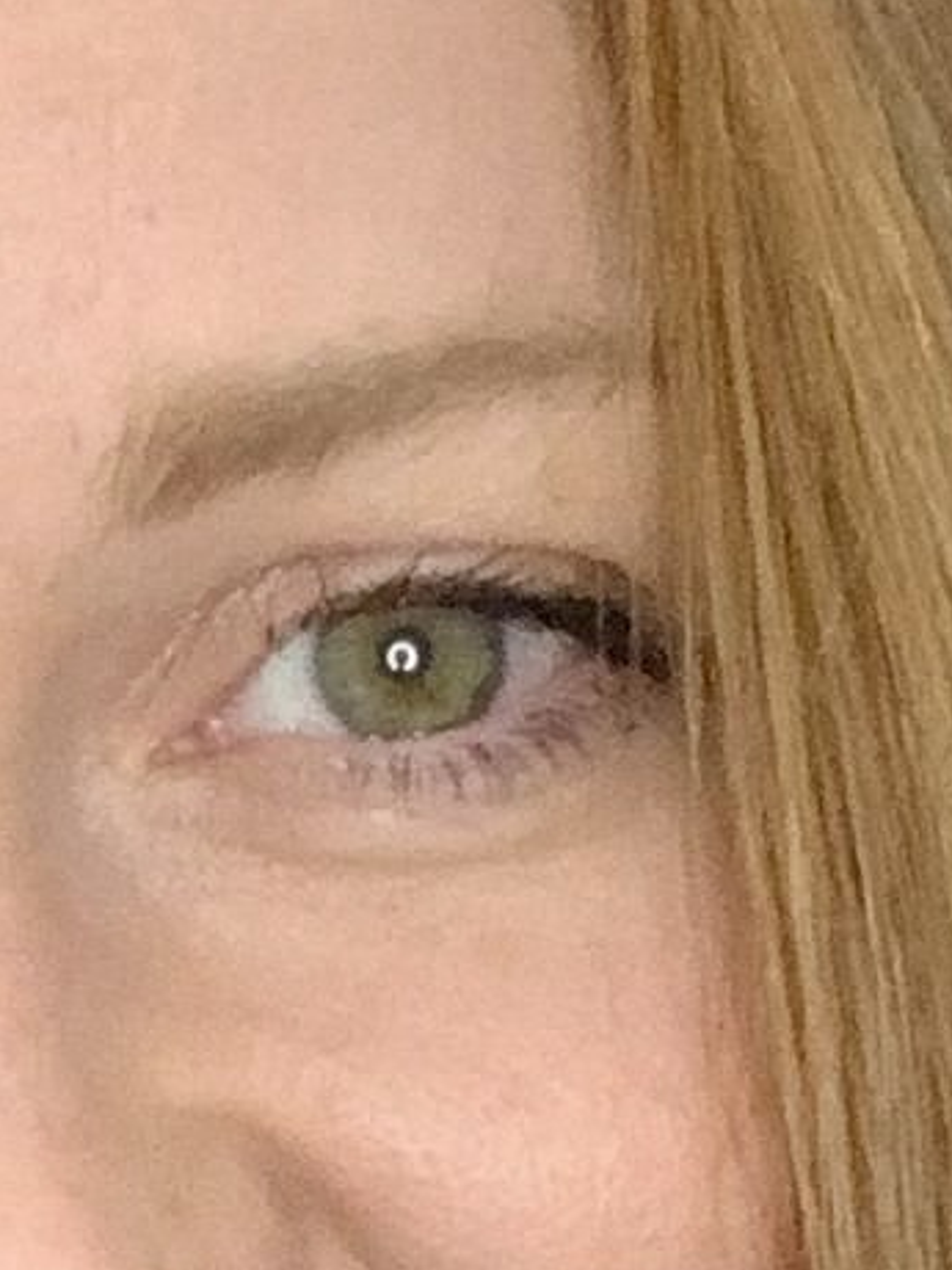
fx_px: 7884
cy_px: 1096
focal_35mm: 215
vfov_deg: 9.2
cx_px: -210
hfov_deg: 6.9
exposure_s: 1/50
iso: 160
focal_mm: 2.87
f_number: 2.2
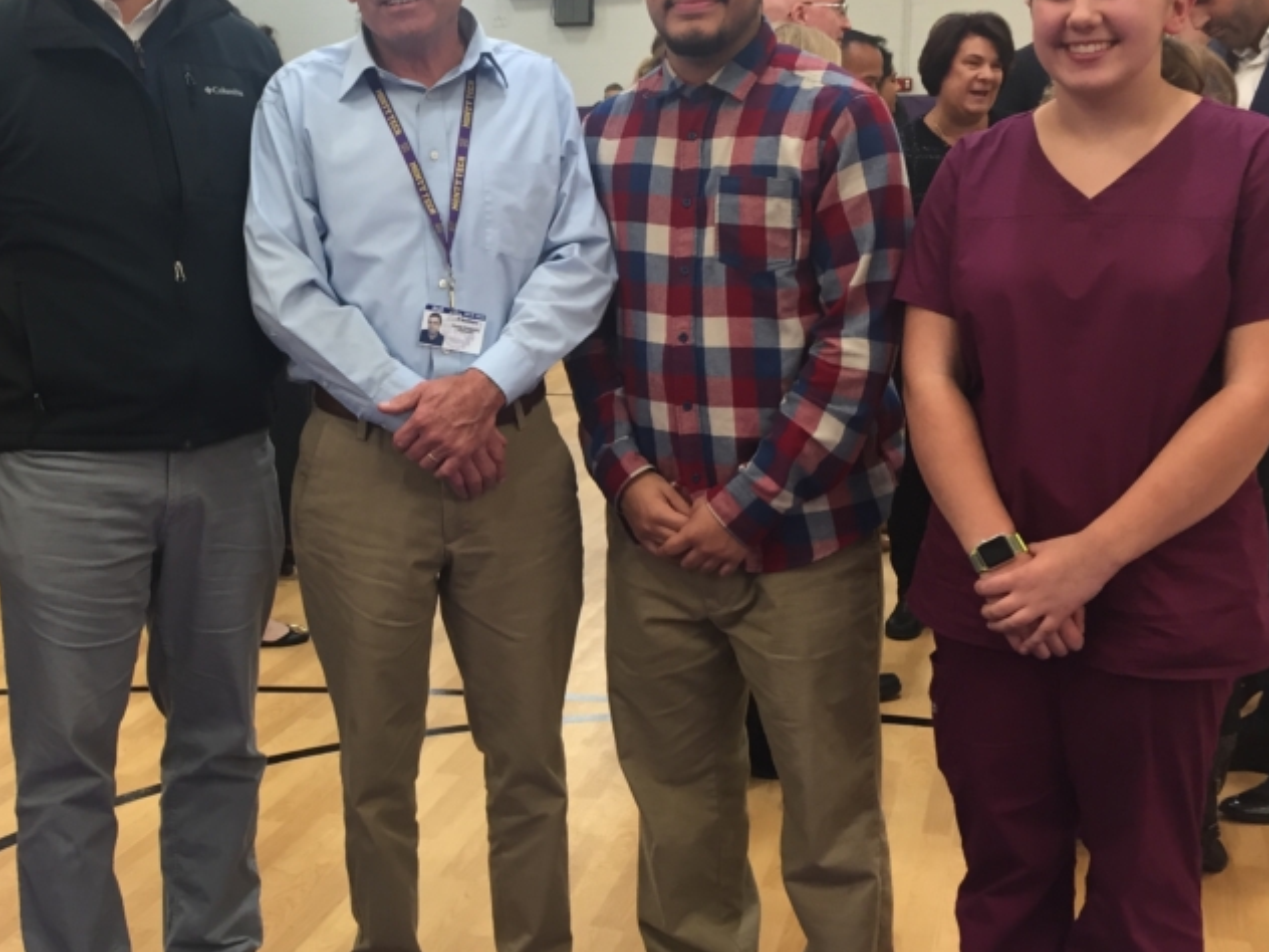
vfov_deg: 30.9
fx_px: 1723
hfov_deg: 39.8
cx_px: 398
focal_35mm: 47
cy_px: 460
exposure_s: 1/30
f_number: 2.2
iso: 64
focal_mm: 4.15
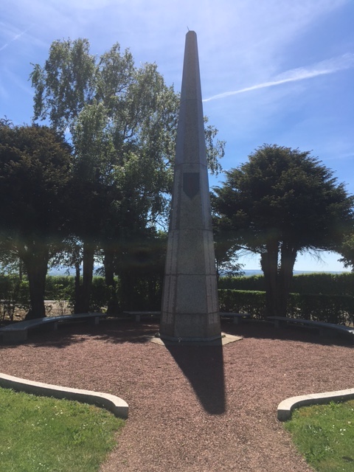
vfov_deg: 61.7
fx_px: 395
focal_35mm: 29
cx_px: 177
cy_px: 236
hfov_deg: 48.2
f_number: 2.2
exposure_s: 1/1876
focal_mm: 4.15
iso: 25
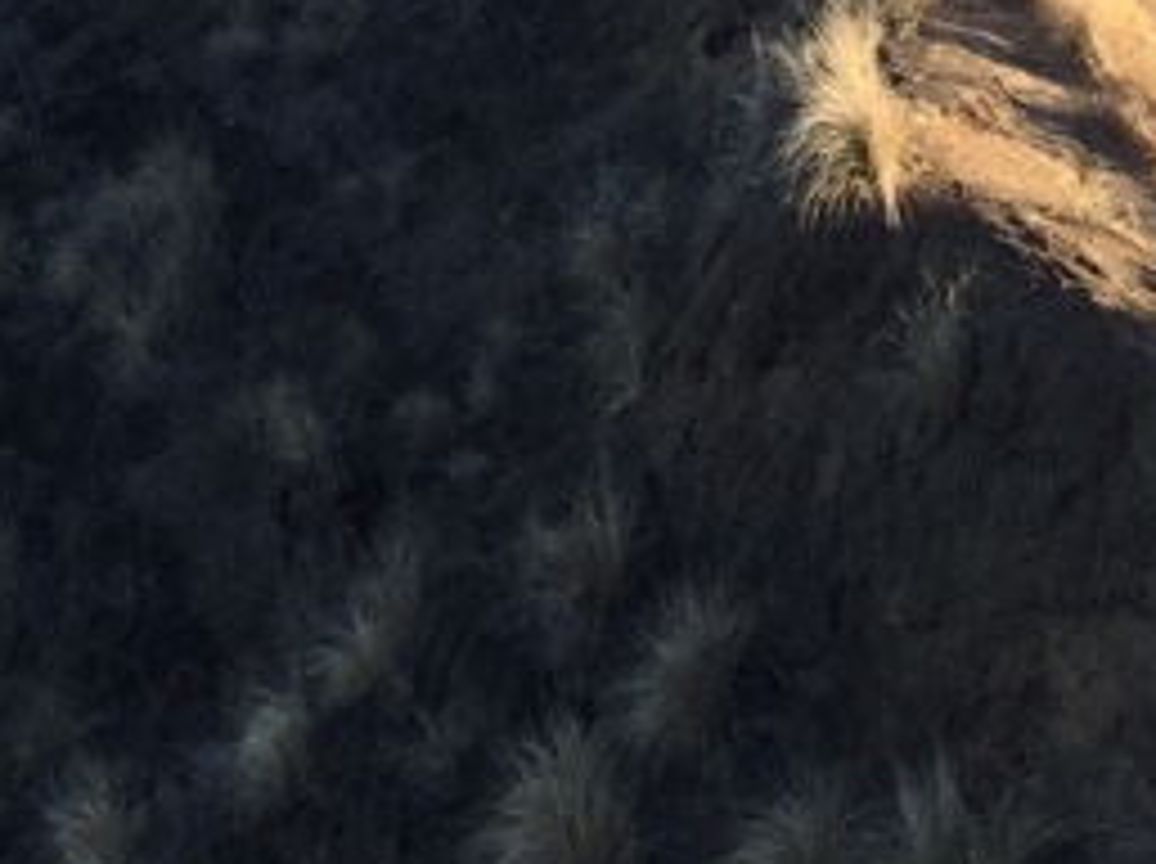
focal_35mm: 113
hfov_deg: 16.5
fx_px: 3768
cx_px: -360
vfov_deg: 12.8
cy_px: -162
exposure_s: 1/964
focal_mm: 4.15
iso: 32
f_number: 2.2
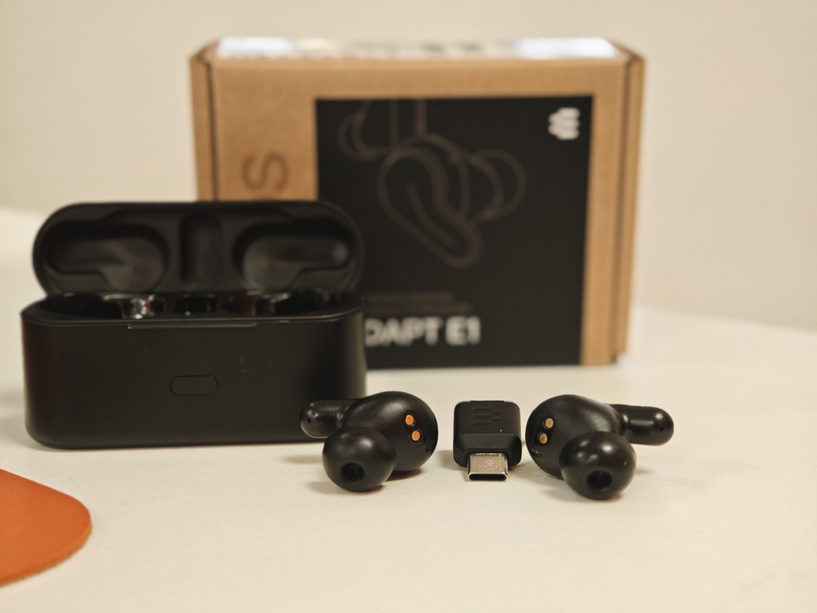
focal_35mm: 60
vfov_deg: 24.4
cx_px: 408
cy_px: 306
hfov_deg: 32.2
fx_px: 1416
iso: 640
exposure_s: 1/100
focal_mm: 9
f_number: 2
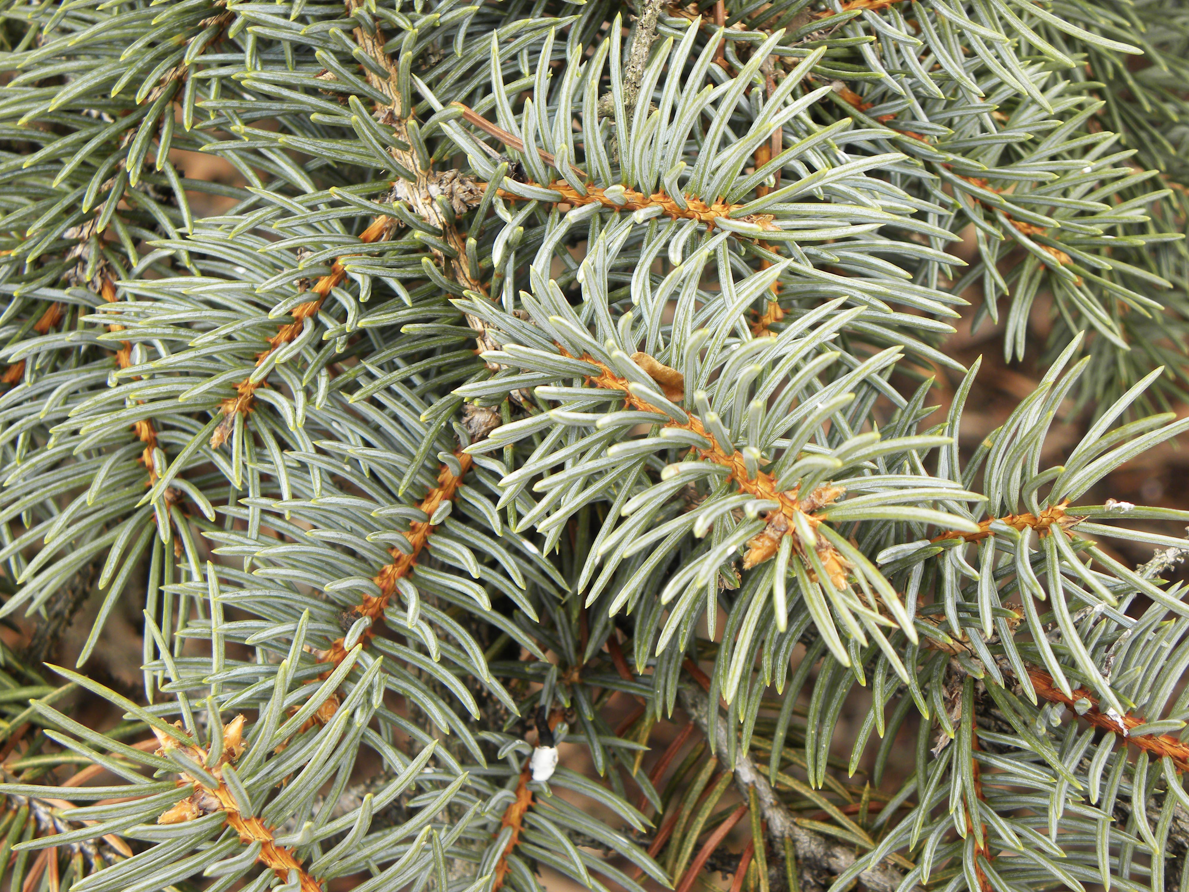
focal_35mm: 75
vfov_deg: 19.6
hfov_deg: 26.0
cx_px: 594
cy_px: 446
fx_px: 2576
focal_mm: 13.4
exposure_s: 1/68
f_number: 4
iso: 64
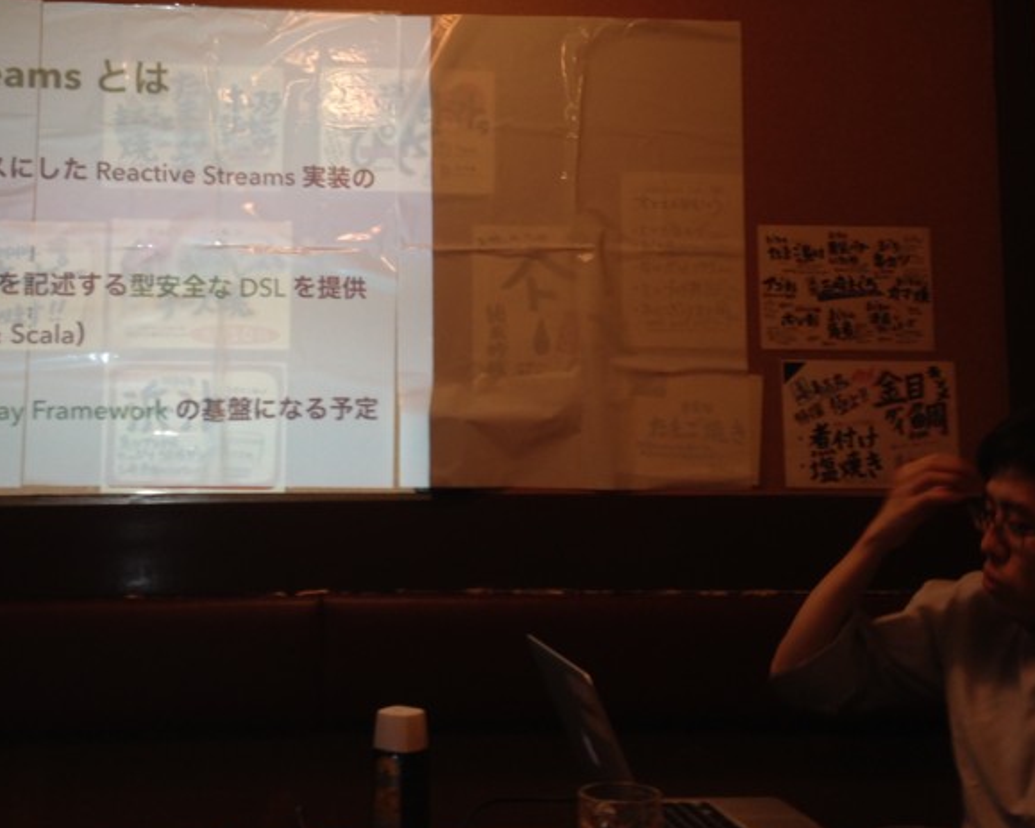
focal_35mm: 57
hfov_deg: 32.8
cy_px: 215
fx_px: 1746
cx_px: 352
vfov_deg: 26.4
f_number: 2.4
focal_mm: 4.12
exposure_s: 1/20
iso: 50
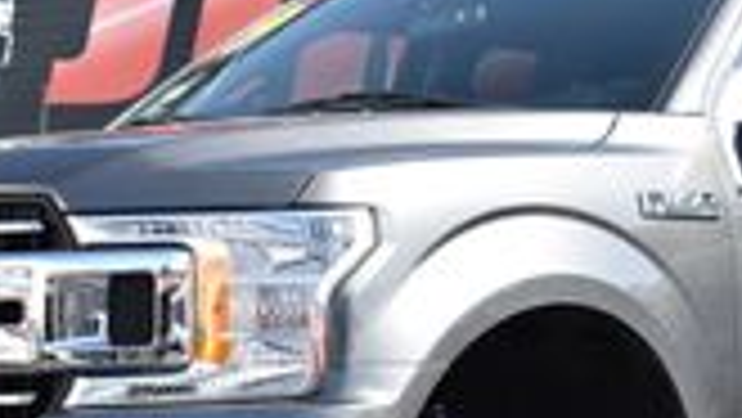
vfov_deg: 9.9
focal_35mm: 122
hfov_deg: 17.5
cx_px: 499
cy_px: 337
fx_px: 2402
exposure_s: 1/160
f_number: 6.3
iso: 100
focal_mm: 32
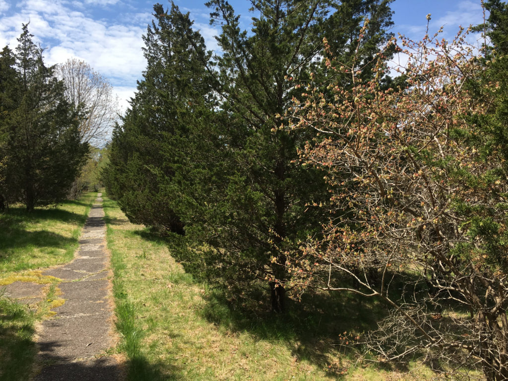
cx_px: 254
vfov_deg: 48.2
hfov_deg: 61.7
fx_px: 426
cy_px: 190
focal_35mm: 29
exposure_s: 1/1221
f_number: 2.2
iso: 25
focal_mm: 4.15
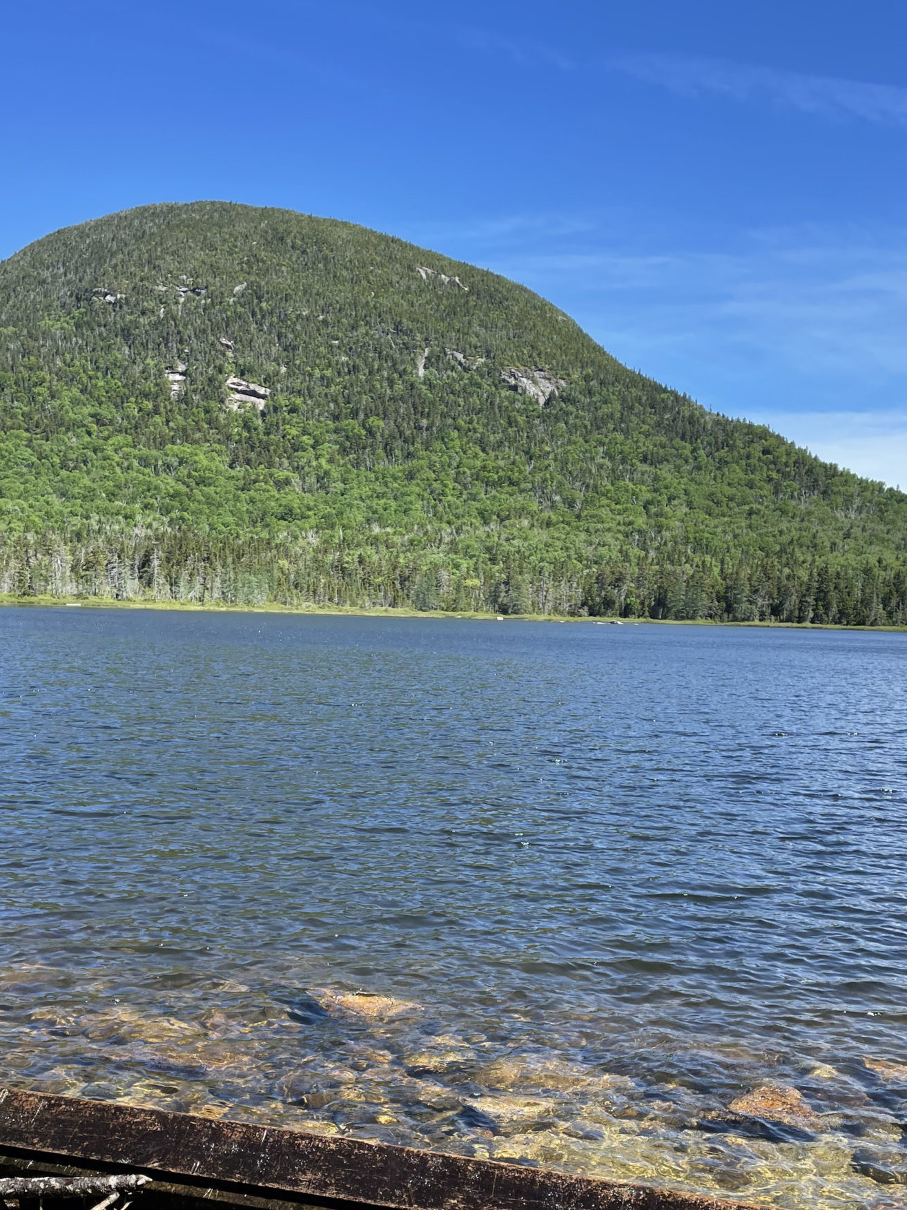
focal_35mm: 38
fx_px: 1328
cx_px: 427
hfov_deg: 37.7
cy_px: 840
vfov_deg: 47.9
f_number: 1.6
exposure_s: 1/1575
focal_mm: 4.2
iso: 32
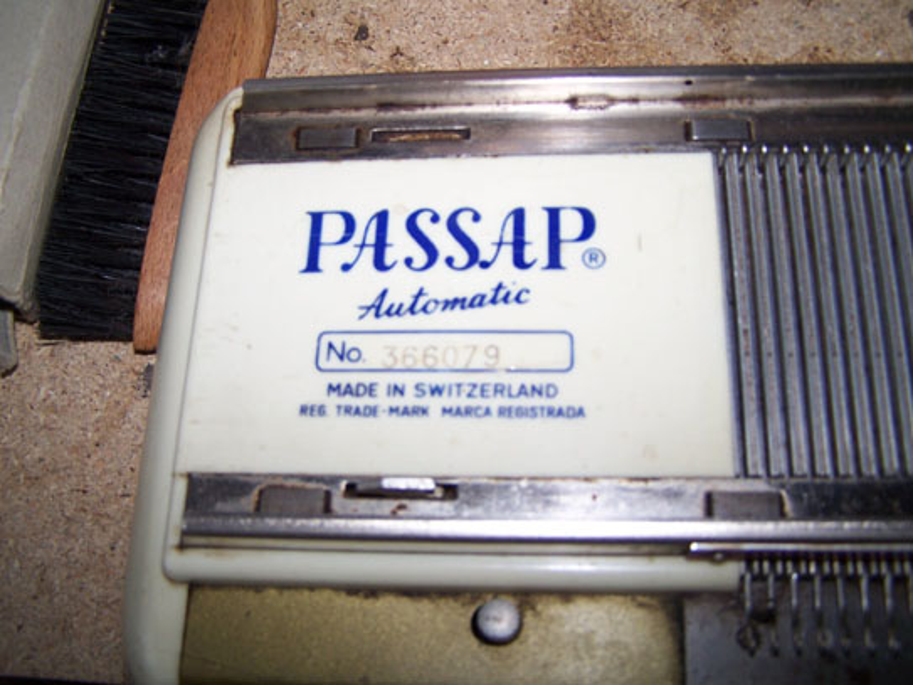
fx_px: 1002
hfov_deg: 49.0
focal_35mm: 38
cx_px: 456
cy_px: 342
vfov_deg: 37.7
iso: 80
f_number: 2.8
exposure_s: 1/60
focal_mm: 6.3
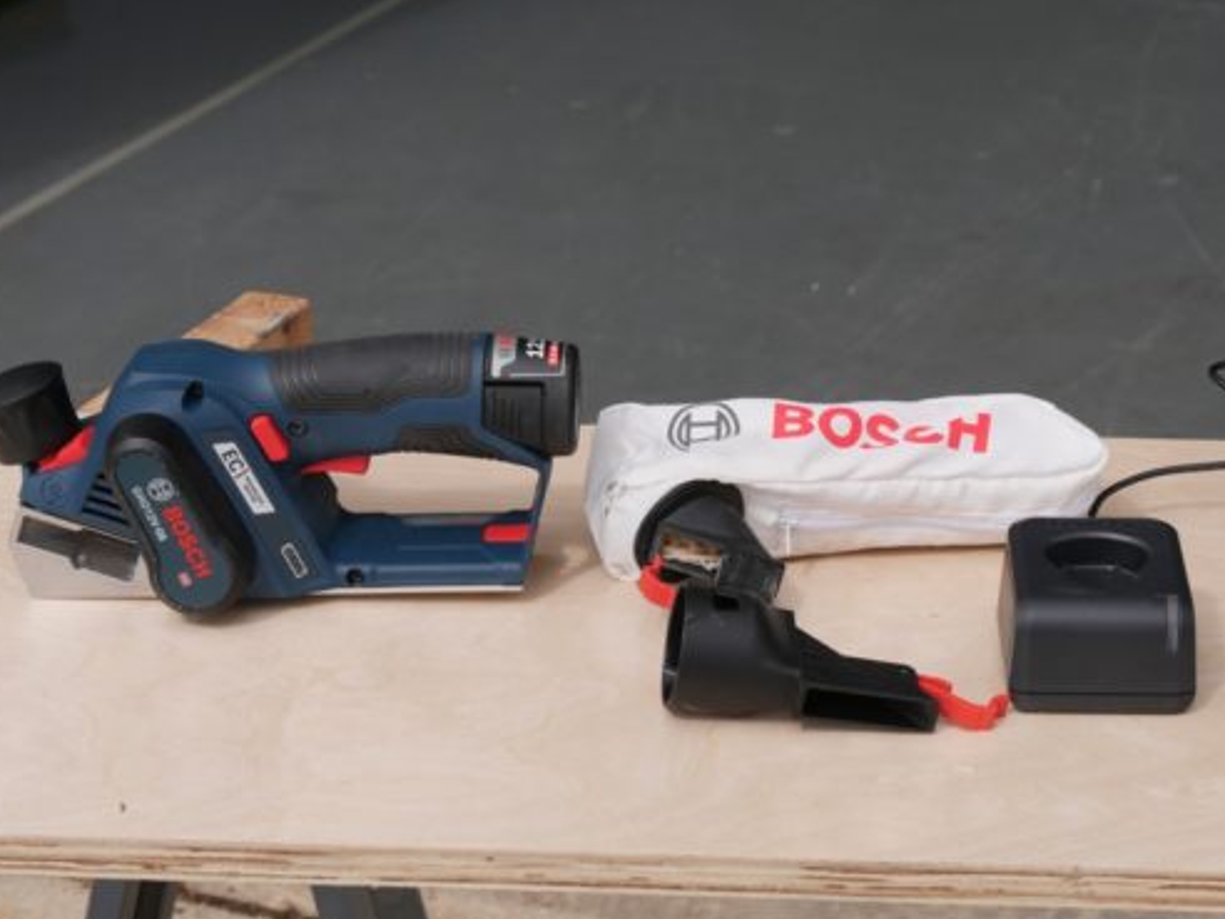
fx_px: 3610
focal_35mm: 102
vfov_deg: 14.5
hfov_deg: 19.3
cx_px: 664
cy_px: 525
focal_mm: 40
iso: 200
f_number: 8
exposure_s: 1/500
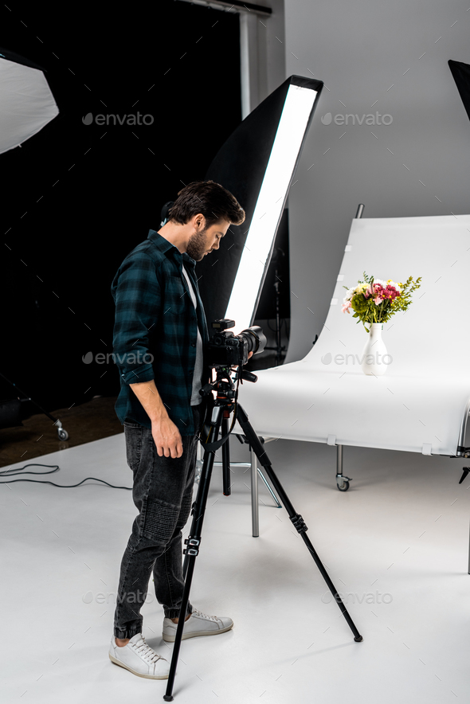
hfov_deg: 27.0
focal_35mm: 50
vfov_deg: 39.6
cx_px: 235
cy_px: 352
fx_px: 978
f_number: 3.5
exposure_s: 1/200
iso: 160
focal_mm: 50
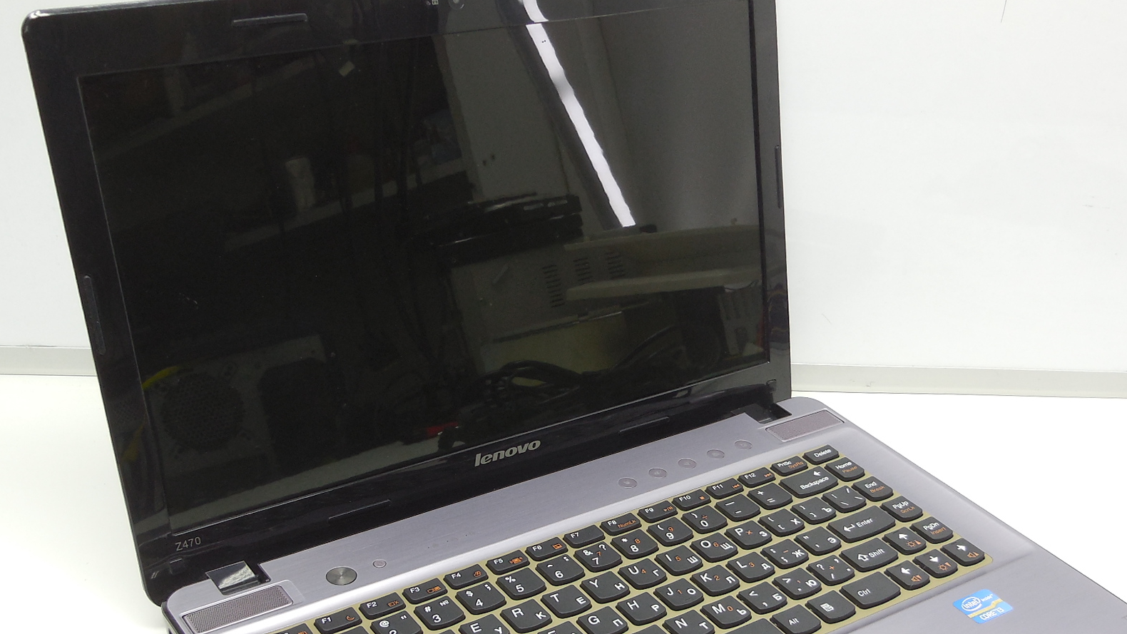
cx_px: 572
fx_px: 1405
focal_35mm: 47
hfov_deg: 43.7
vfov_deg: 25.0
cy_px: 501
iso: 125
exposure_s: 1/60
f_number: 3.2
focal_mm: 5.3
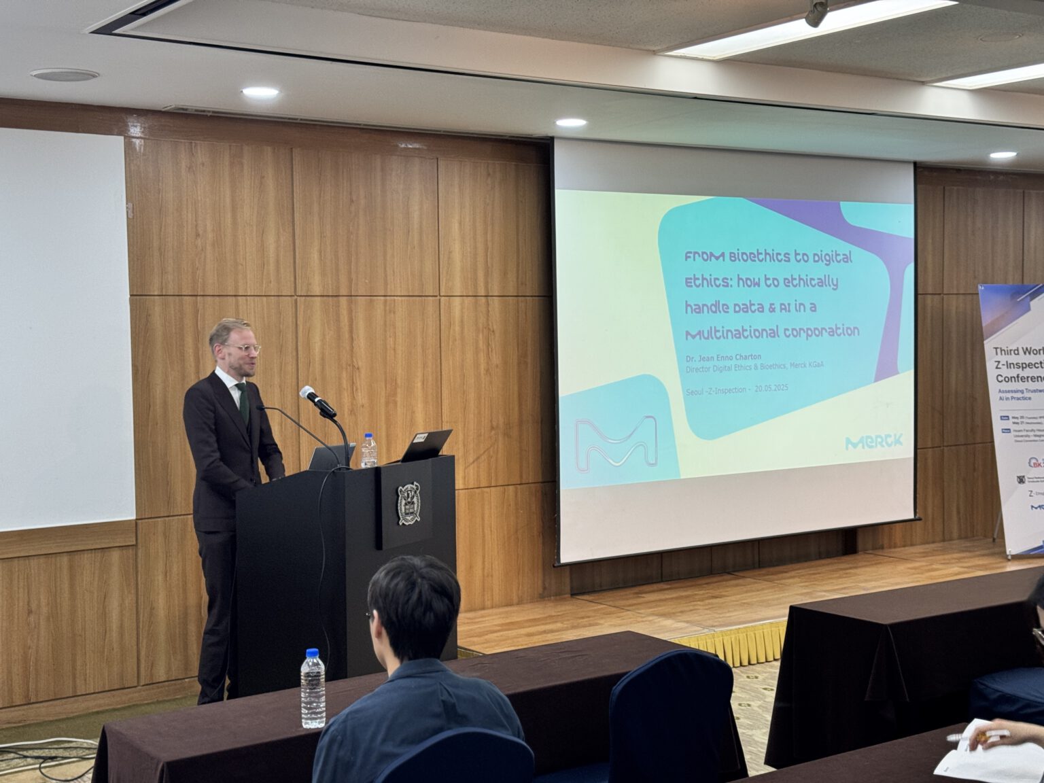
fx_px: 1448
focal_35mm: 48
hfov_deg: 39.7
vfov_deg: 30.3
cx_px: 522
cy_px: 392
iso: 100
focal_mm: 6.76
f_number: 1.78
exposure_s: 1/60
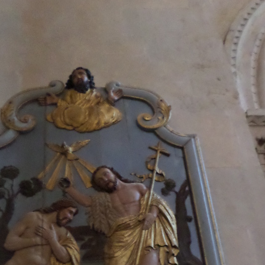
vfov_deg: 37.0
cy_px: 231
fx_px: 372
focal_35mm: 43
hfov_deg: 38.6
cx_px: 82
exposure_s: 1/15
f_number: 2.5
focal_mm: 4.5
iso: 640
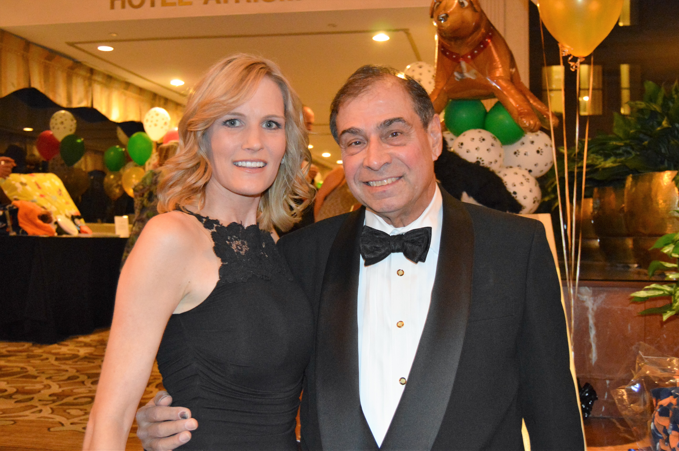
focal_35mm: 39
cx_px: 340
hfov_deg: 49.6
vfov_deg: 34.1
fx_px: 735
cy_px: 226
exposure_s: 1/60
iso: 3200
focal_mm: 26
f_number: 4
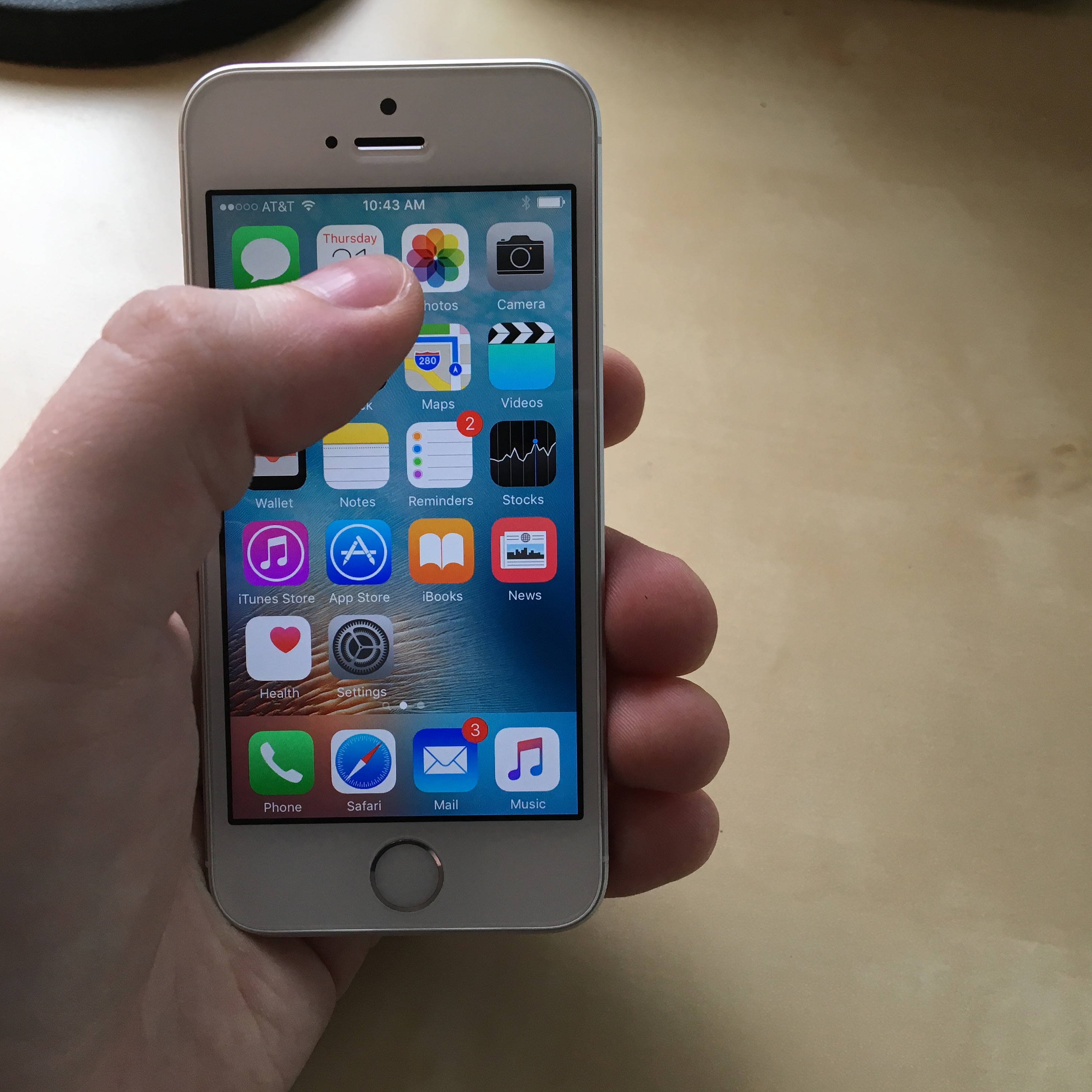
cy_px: 538
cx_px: 501
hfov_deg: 47.2
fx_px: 1249
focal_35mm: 35
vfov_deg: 47.2
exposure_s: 1/30
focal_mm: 4.15
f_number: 2.2
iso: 25
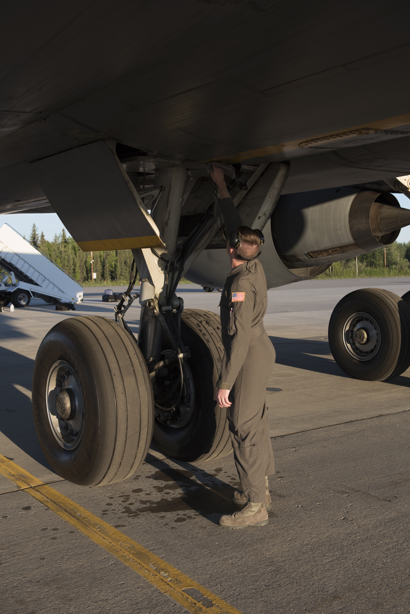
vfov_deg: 48.4
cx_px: 205
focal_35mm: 40
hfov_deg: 33.4
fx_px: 683
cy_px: 307
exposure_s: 1/400
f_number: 5.6
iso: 200
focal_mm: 40
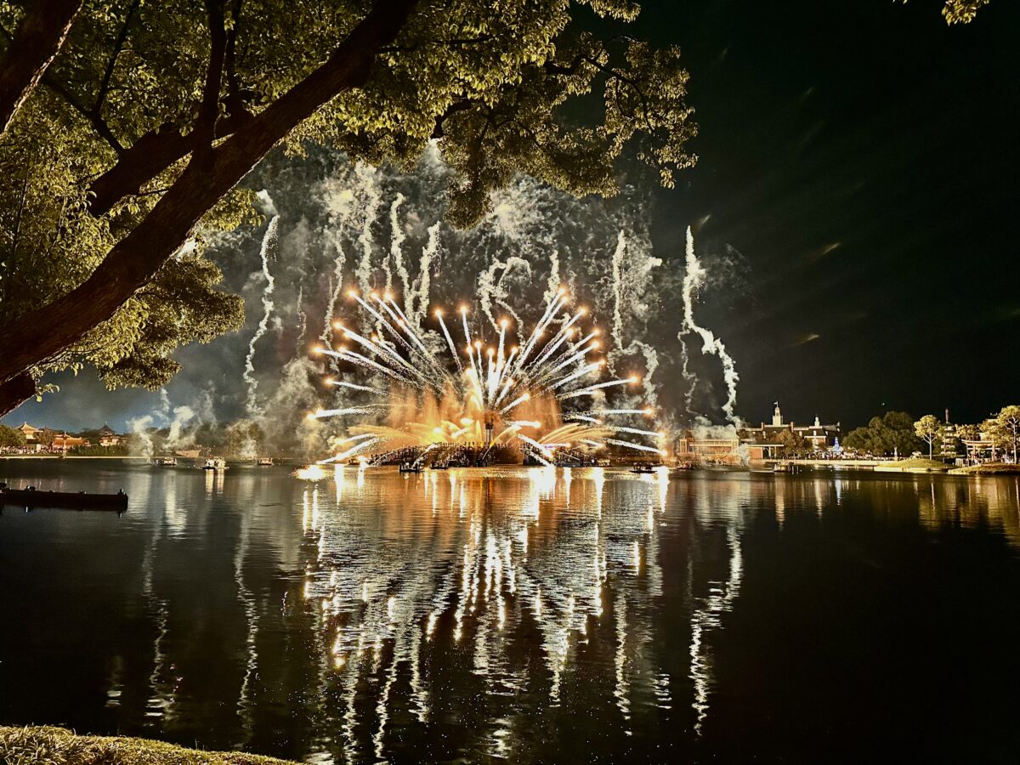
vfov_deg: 56.8
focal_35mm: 24
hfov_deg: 71.6
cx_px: 510
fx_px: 707
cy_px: 382
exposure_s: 1/60
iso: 400
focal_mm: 6.86
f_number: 1.78
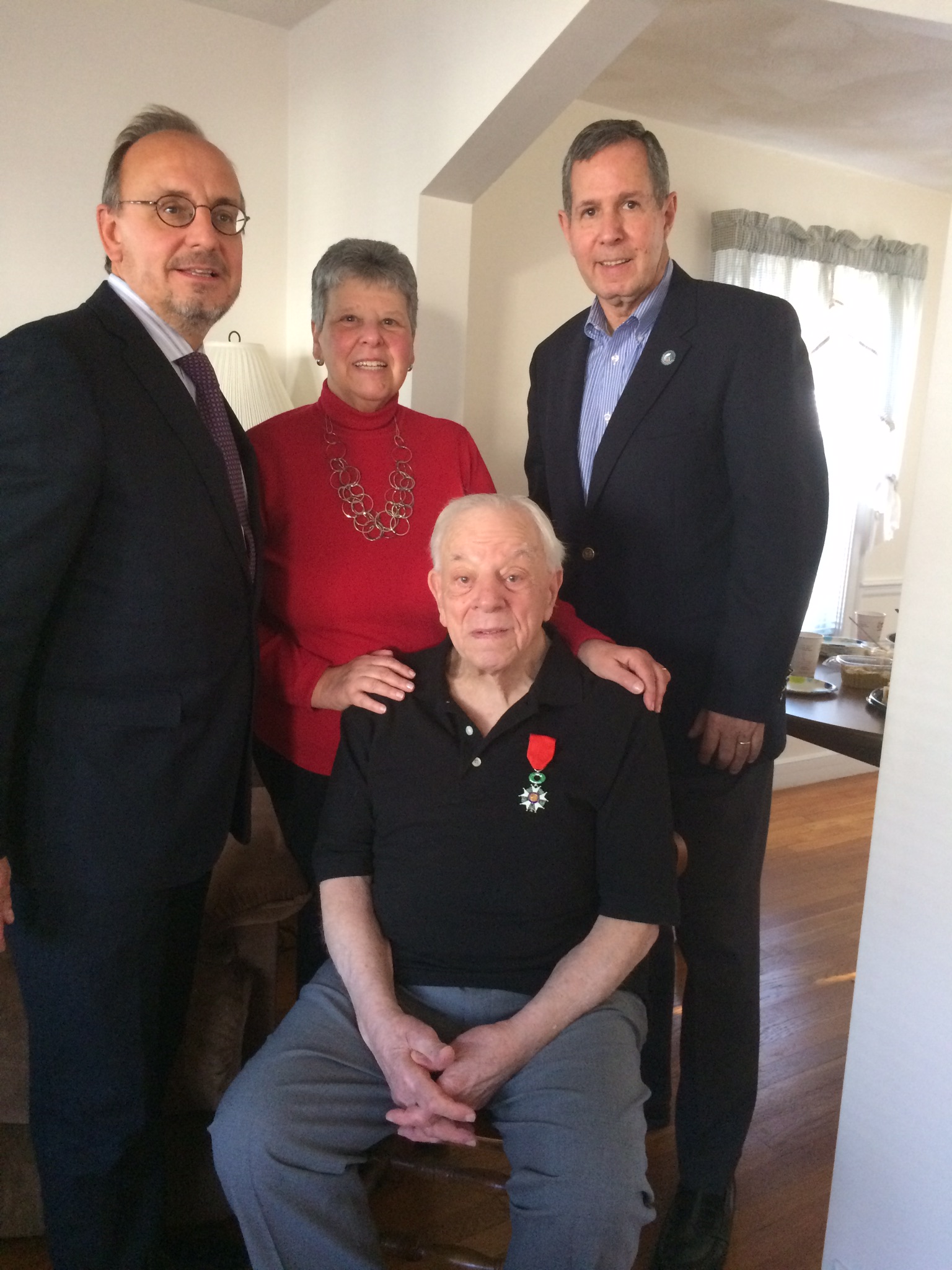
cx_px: 476
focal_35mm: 29
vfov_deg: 61.7
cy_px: 635
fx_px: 1063
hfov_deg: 48.2
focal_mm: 4.15
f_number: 2.2
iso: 250
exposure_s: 1/30
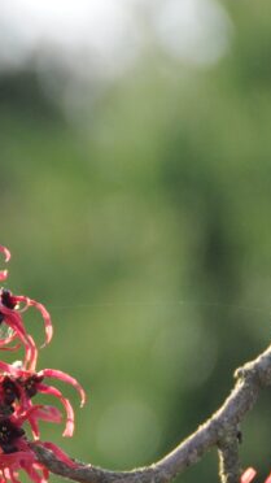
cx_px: 78
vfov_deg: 3.8
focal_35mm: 562
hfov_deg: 2.2
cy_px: 514
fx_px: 7186
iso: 640
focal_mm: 130
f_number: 5.6
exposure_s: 1/500
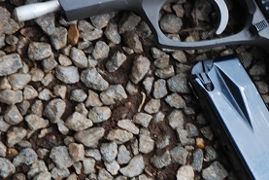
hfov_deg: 12.1
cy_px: 56
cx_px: 235
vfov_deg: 8.1
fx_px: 1263
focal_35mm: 169
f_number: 4.5
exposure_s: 1/30
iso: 280
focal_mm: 52
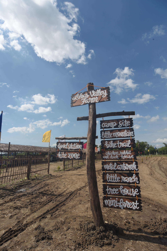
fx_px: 118
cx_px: 84
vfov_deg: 93.3
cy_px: 126
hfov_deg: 70.5
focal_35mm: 17
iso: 100
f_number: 18
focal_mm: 17
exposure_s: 1/160
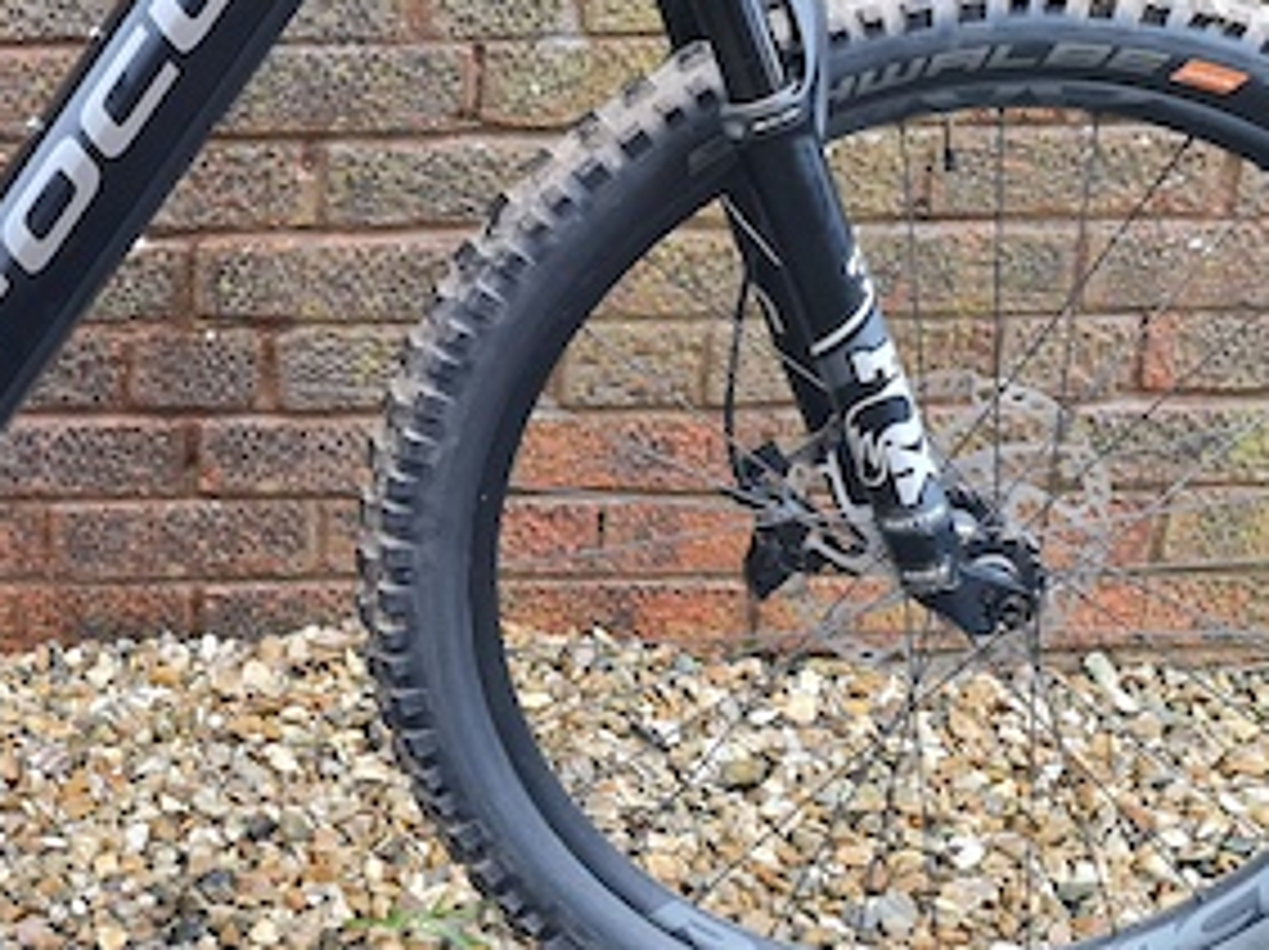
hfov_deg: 25.9
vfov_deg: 20.7
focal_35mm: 71
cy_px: 378
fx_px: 2601
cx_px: -22
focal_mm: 7
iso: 250
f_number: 1.8
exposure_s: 1/40
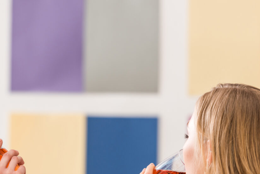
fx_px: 2427
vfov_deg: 4.1
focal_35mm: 336
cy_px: 148
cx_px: 70
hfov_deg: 6.1
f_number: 2.8
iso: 250
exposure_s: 1/125
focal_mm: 180
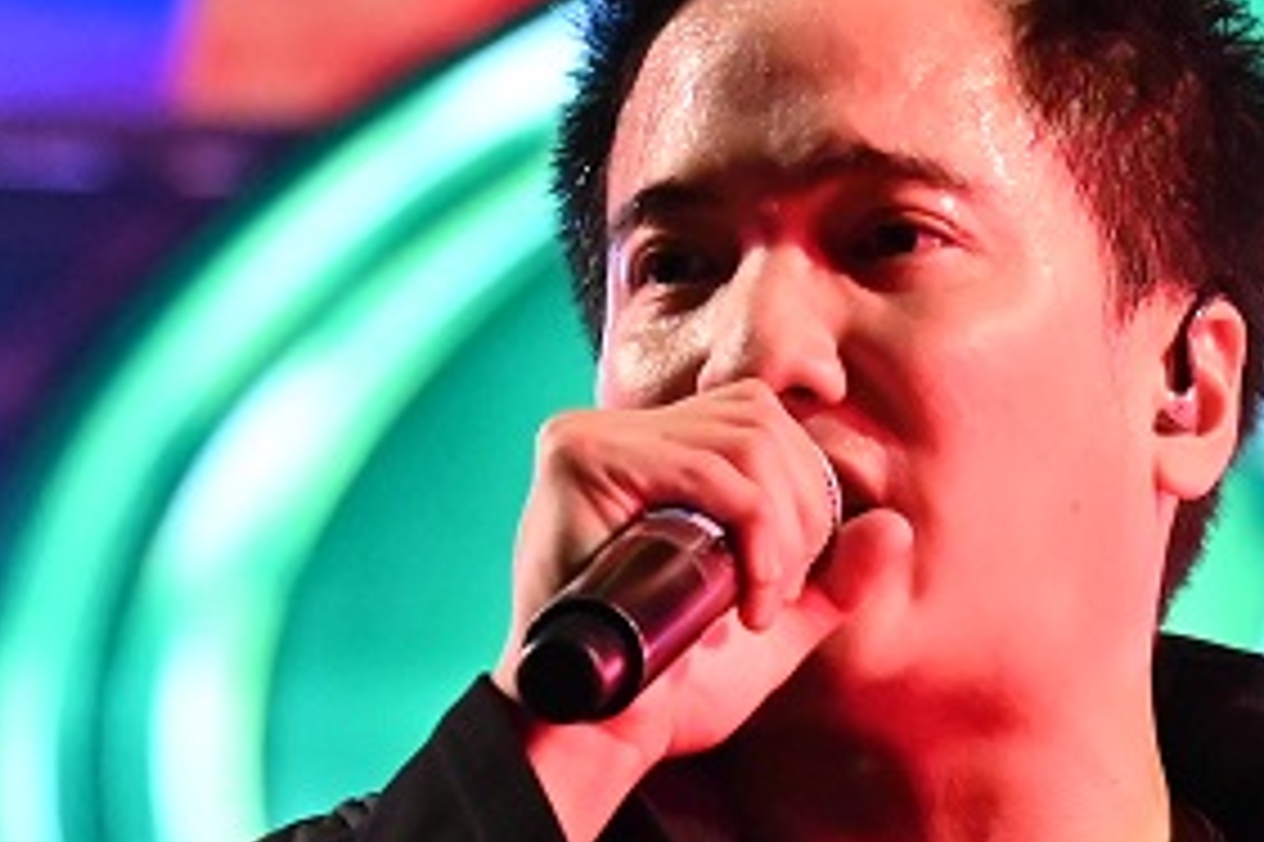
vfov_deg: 2.6
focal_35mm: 533
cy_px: 1585
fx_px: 18703
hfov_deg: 3.9
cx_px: 1763
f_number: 4
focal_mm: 100
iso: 8000
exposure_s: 1/640
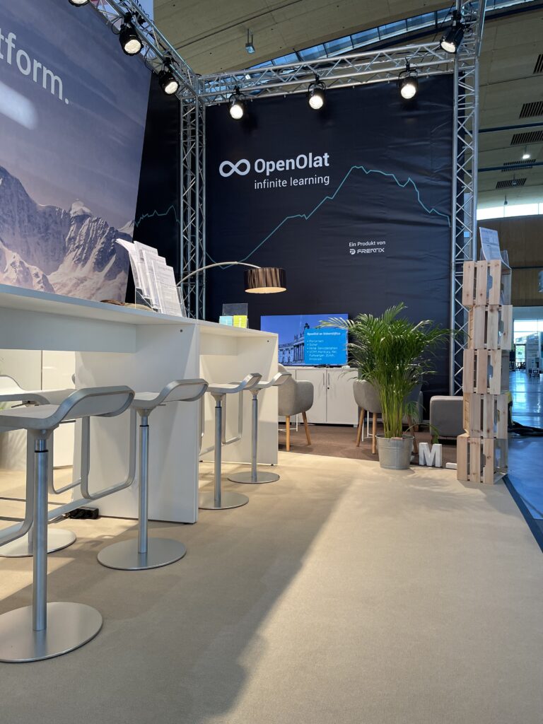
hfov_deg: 53.1
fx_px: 544
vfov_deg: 67.3
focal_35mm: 26
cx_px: 272
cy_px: 362
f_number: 1.6
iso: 100
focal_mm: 4.2
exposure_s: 1/100
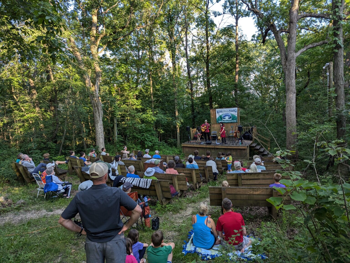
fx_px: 243
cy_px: 132
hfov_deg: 71.5
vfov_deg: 56.9
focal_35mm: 24
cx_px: 175
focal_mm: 6.81
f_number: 1.85
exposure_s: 1/258
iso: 73
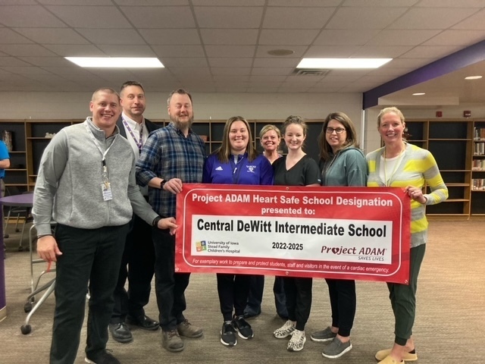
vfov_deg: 49.7
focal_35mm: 28
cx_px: 242
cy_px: 182
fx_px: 392
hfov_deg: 63.4
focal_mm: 3.99
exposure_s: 1/60
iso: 320
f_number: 1.8
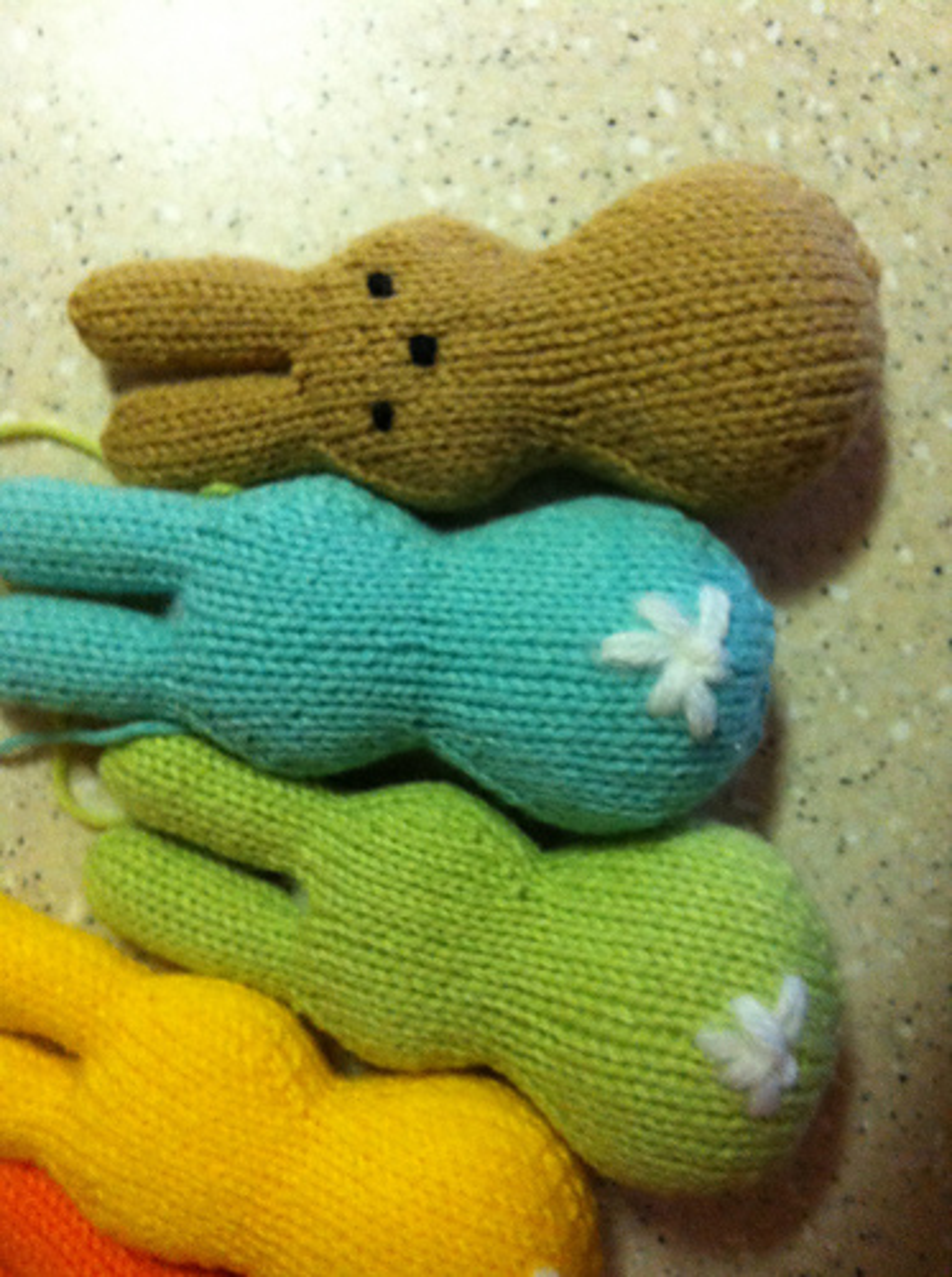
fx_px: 1288
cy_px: 638
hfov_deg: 40.6
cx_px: 476
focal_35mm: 35
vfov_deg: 52.7
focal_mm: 3.85
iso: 400
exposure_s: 1/15
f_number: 2.8
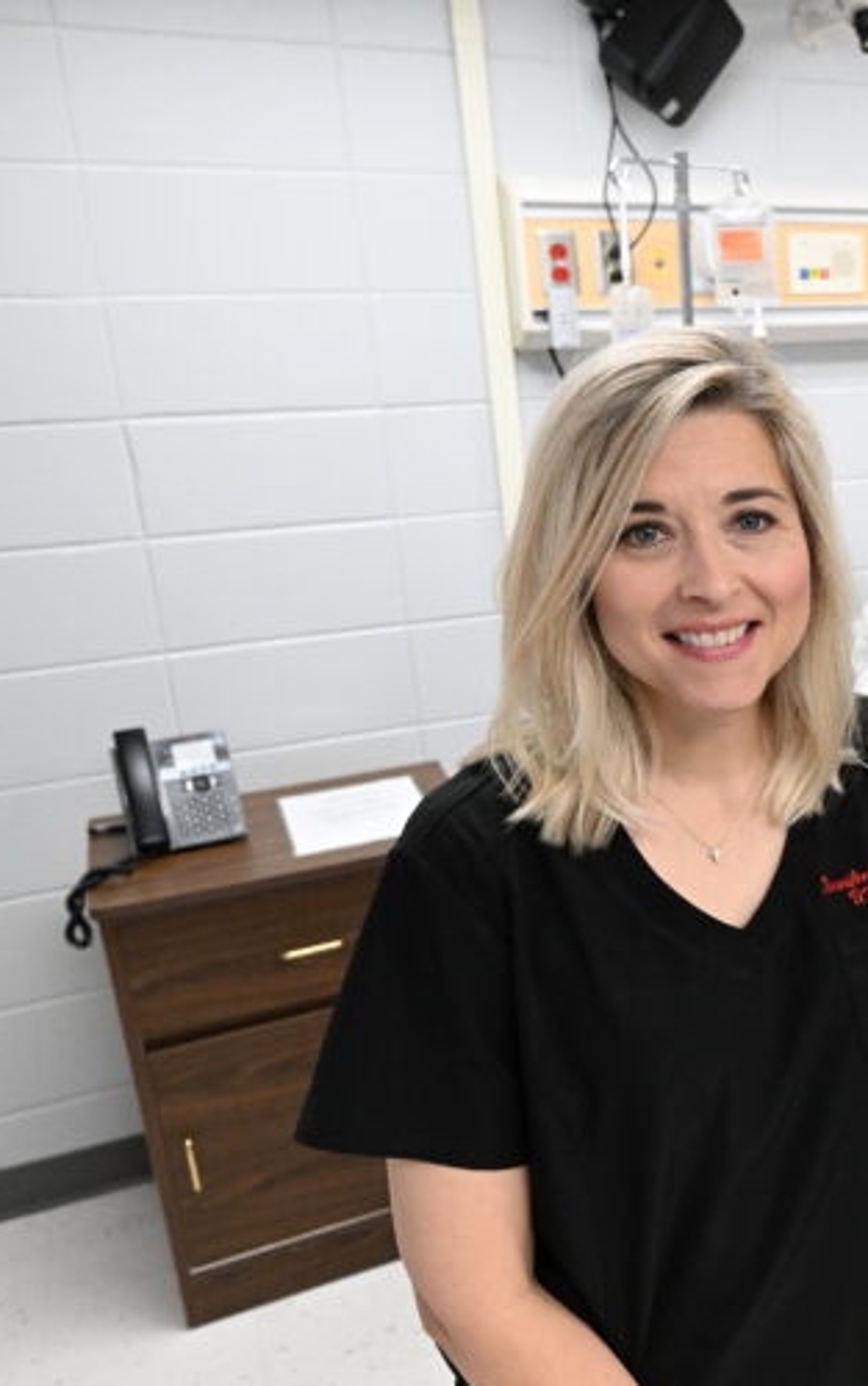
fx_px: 1391
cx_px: 984
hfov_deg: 30.5
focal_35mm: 37
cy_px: 707
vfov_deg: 53.0
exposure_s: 1/200
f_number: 5.6
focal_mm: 23.5
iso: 5000
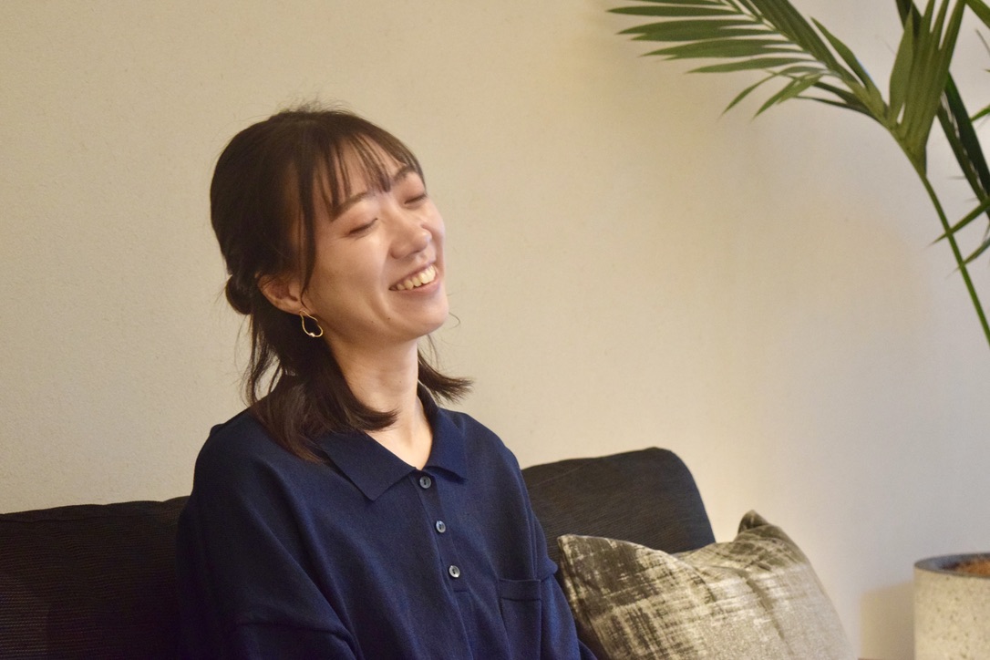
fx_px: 1980
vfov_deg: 18.9
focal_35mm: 72
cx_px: 495
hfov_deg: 28.1
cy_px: 330
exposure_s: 1/60
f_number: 5.3
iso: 2800
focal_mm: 48
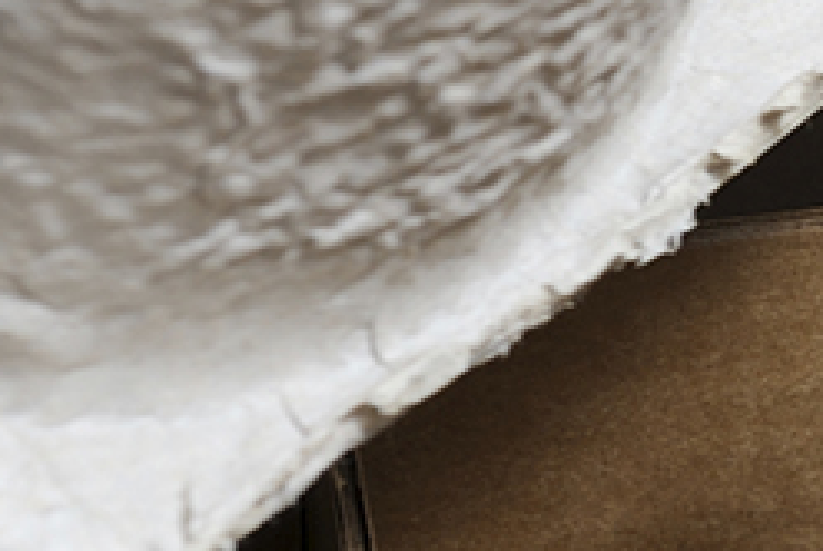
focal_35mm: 338
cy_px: 106
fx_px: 7736
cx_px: 1862
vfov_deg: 4.1
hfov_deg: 5.9
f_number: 11
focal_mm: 70
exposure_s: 1/125
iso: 200
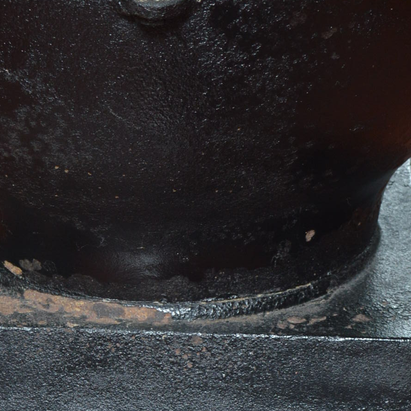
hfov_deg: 11.6
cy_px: 385
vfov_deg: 11.5
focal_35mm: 150
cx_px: 192
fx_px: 2021
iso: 400
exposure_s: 1/125
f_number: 6.3
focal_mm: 35
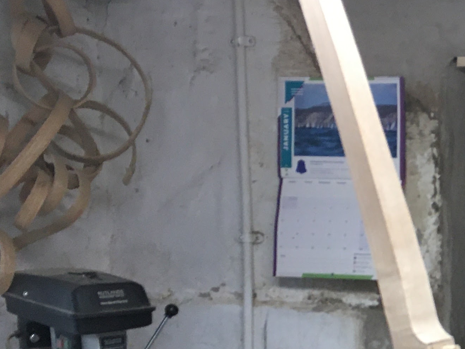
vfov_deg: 16.2
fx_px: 1195
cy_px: 367
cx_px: 684
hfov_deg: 19.4
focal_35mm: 89
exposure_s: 1/33
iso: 64
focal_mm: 4.15
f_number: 2.2
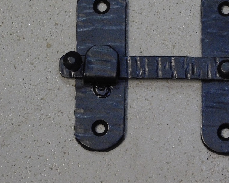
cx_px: 159
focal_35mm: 341
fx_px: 2311
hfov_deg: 5.7
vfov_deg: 4.5
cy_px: 67
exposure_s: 1/25
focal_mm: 41.3
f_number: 5.6
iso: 800
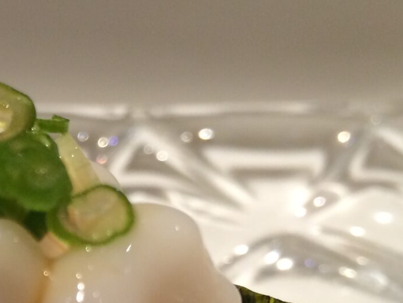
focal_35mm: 88
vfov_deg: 16.3
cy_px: 324
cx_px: -72
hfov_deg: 20.9
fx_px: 1025
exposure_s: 1/30
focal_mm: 4.12
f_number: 2.2
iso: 64
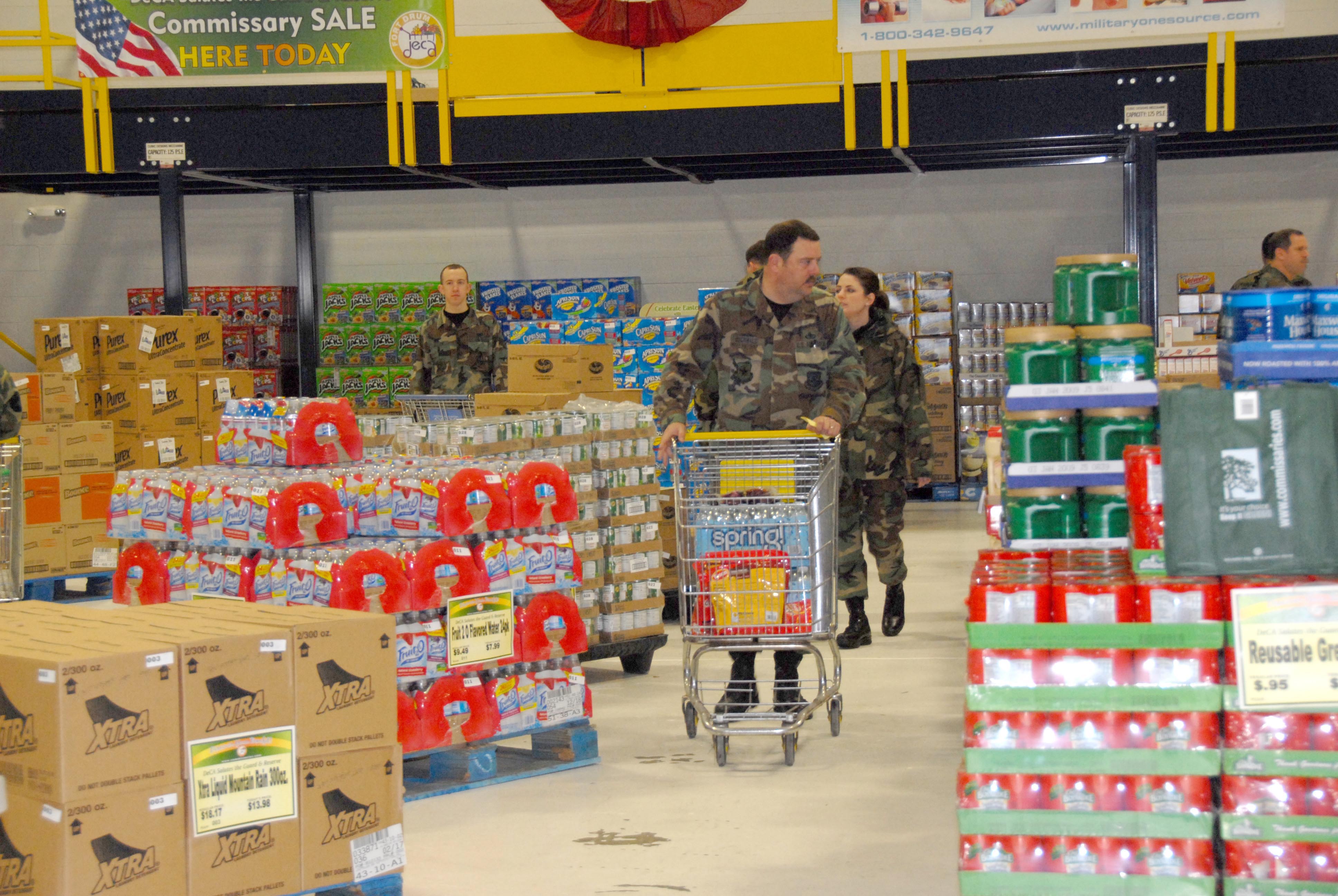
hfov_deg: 26.0
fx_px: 2902
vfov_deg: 17.5
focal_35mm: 78
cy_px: 448
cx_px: 669
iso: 400
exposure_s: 1/60
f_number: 5.6
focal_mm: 52
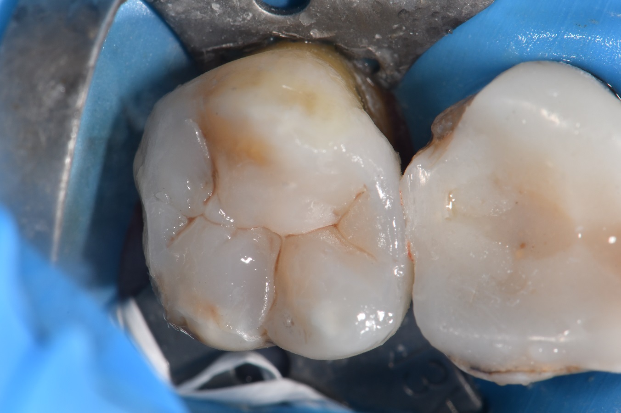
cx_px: 310
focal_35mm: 157
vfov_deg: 8.7
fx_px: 2707
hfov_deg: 13.1
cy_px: 206
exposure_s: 1/200
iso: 200
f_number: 32
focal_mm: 105
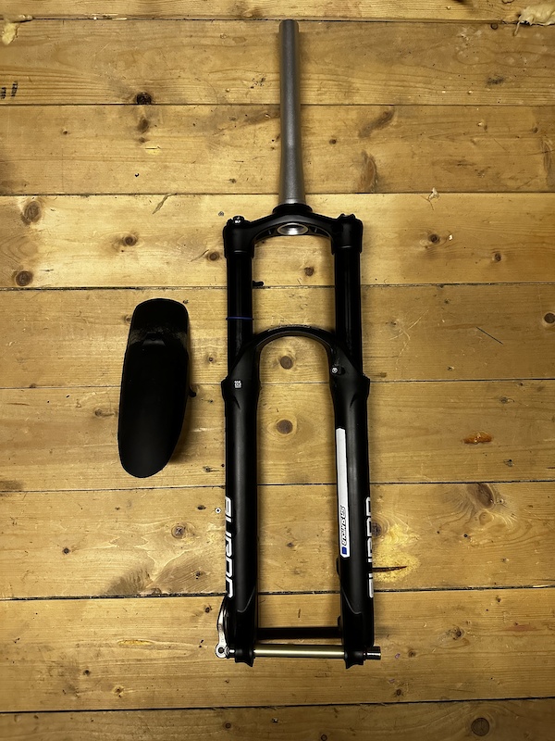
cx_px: 278
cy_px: 370
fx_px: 513
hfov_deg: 56.8
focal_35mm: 24
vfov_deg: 71.6
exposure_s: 1/50
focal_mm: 6.86
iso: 640
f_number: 1.78
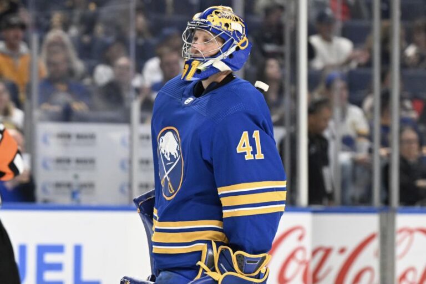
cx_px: 213
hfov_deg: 12.8
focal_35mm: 160
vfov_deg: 8.6
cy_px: 142
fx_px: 1893
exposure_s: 1/1600
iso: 3200
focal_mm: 160
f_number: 3.5
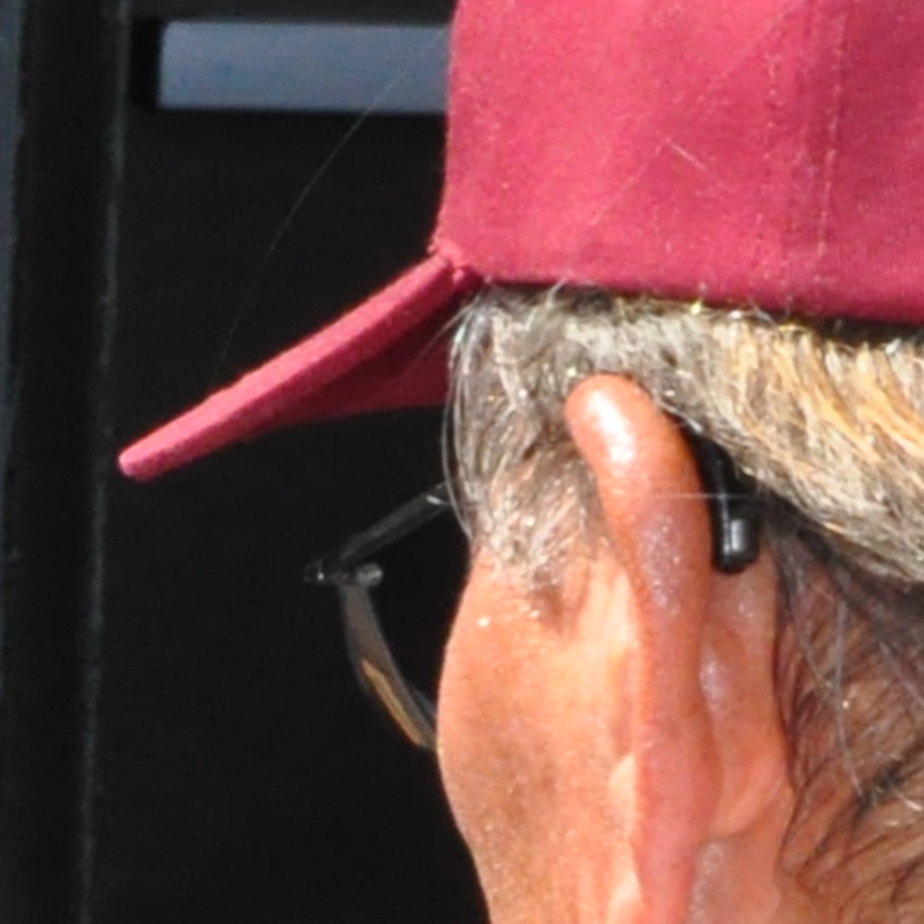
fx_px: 13560
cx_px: -2004
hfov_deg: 3.8
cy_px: 1653
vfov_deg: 3.9
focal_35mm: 449
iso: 1000
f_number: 25
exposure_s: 1/200
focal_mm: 42
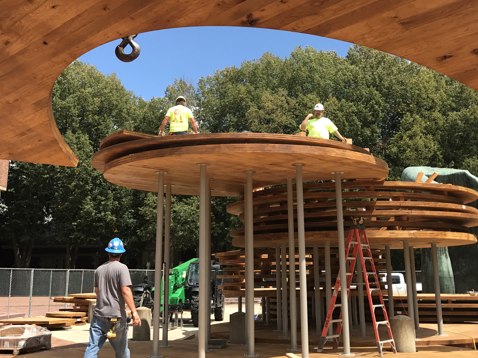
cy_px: 119
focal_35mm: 44
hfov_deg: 42.9
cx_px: 248
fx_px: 608
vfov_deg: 32.6
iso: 20
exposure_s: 1/1473
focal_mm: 3.99
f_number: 1.8
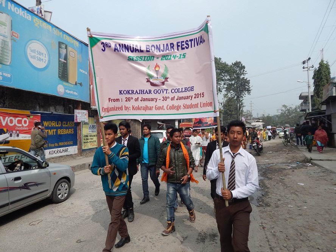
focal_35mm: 23
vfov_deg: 58.9
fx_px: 223
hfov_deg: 73.9
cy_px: 126
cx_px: 168
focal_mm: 4
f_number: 6
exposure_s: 1/400
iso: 125
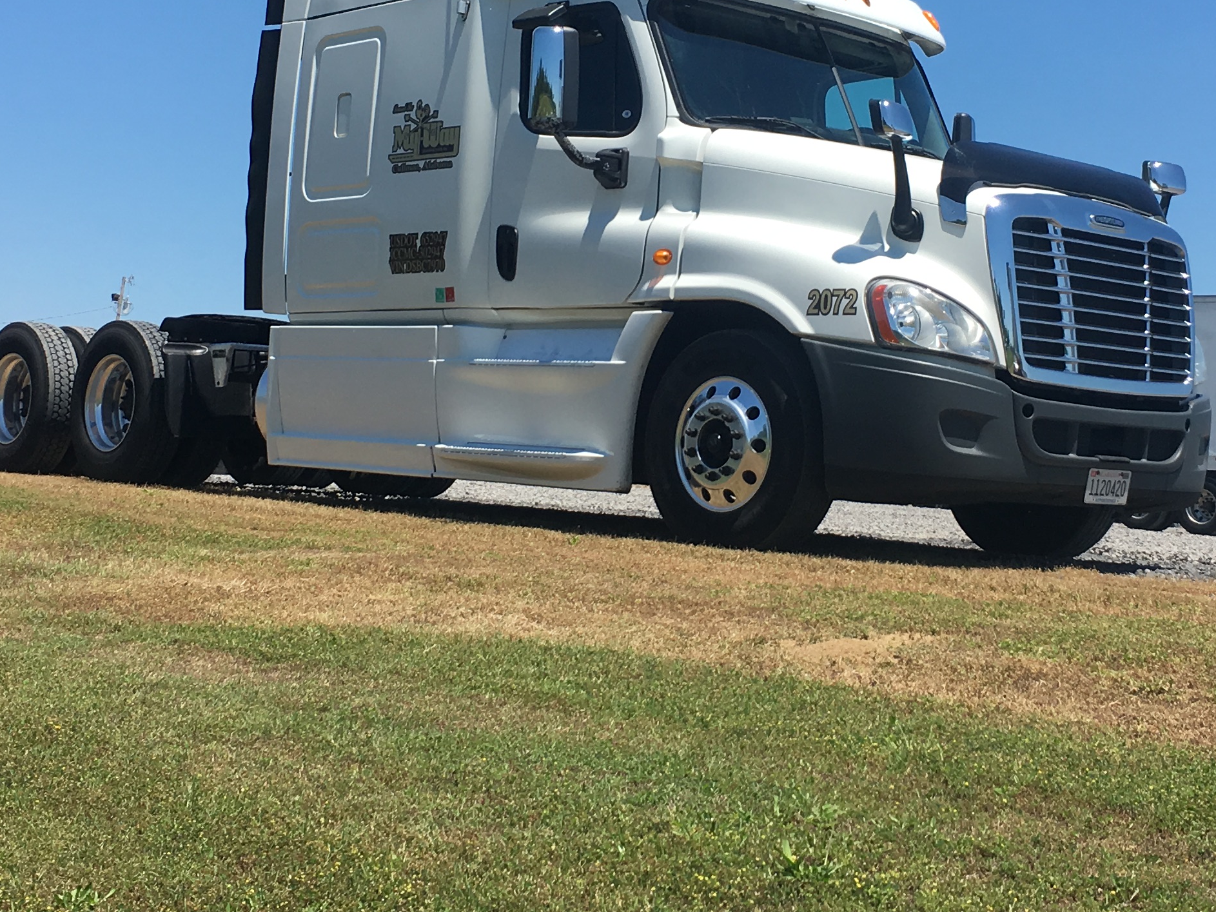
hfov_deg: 31.2
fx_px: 2178
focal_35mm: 62
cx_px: 649
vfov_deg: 23.5
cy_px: 278
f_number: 2.2
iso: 25
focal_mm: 4.15
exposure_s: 1/1399
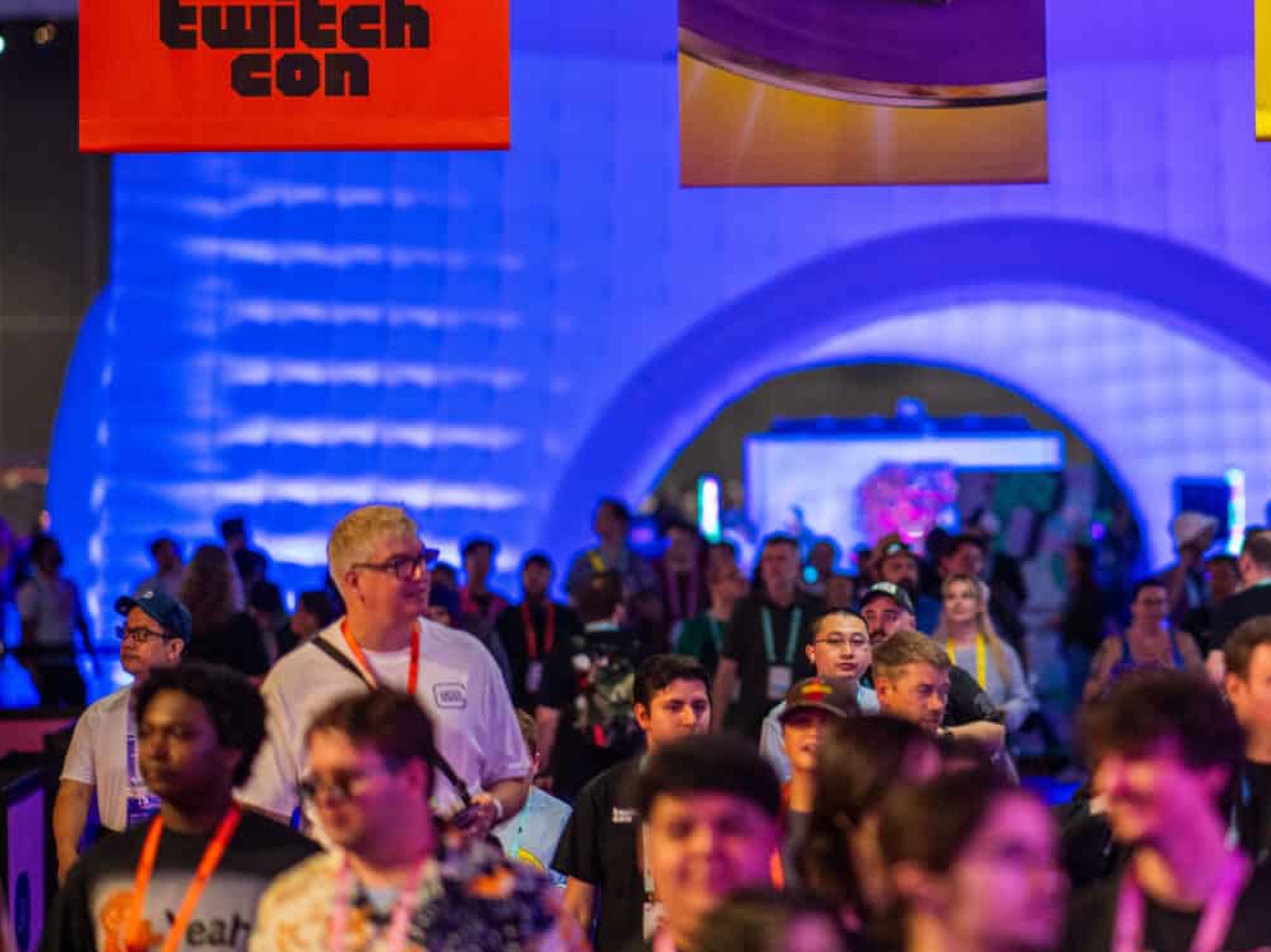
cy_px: 257
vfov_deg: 7.1
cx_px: 1082
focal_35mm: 208
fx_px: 7635
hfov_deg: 9.5
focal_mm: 105
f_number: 1.4
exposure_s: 1/320
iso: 1000
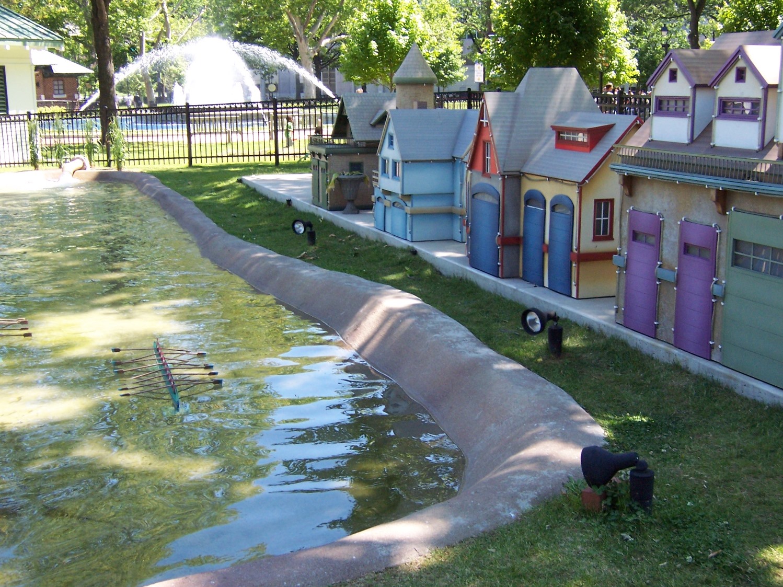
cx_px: 392
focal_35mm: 49
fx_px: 1108
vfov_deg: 29.7
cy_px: 294
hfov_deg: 38.9
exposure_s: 1/250
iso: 140
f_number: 4
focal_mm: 8.2
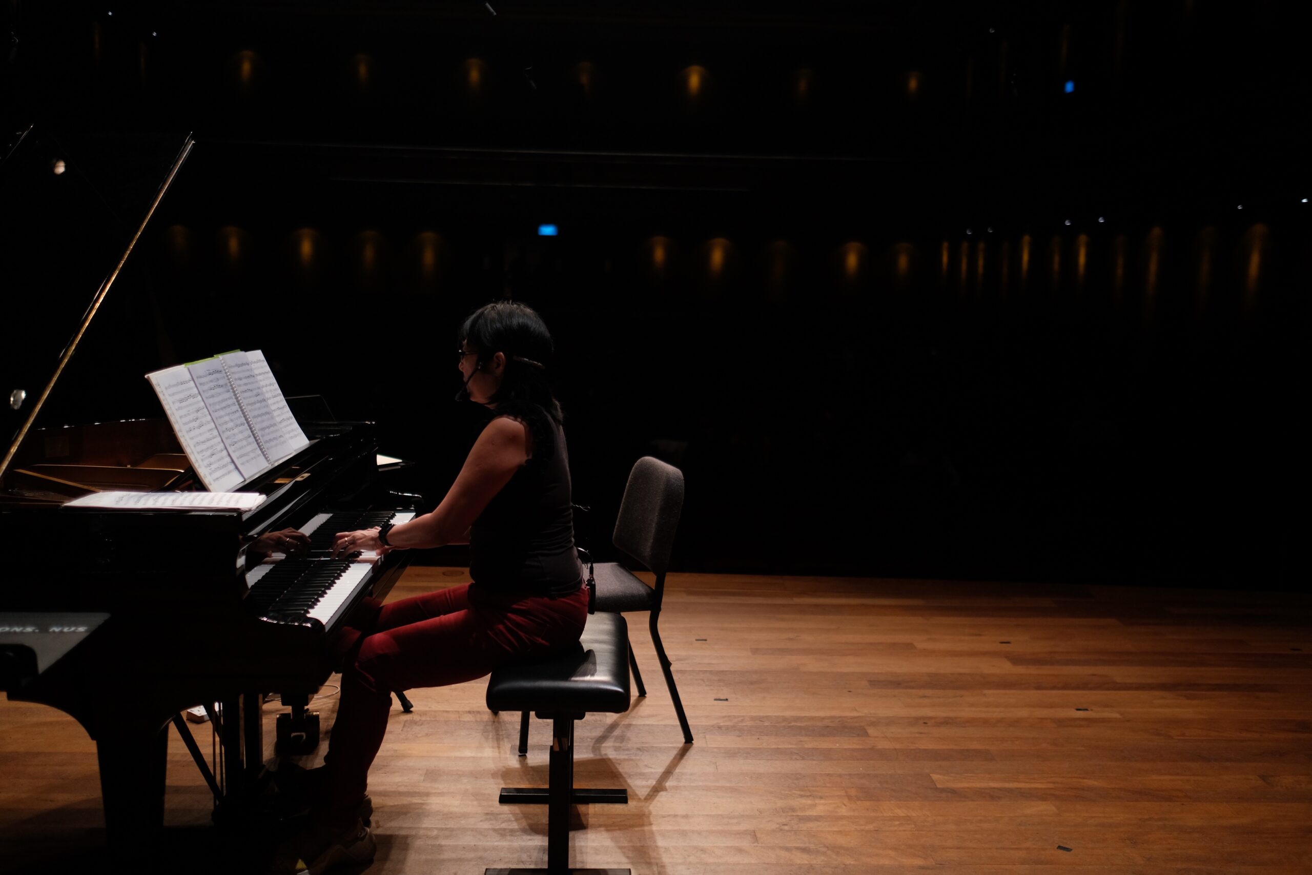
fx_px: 1276
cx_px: 656
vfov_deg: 37.9
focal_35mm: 35
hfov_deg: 54.4
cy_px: 438
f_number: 1.4
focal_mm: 23
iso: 320
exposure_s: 1/250
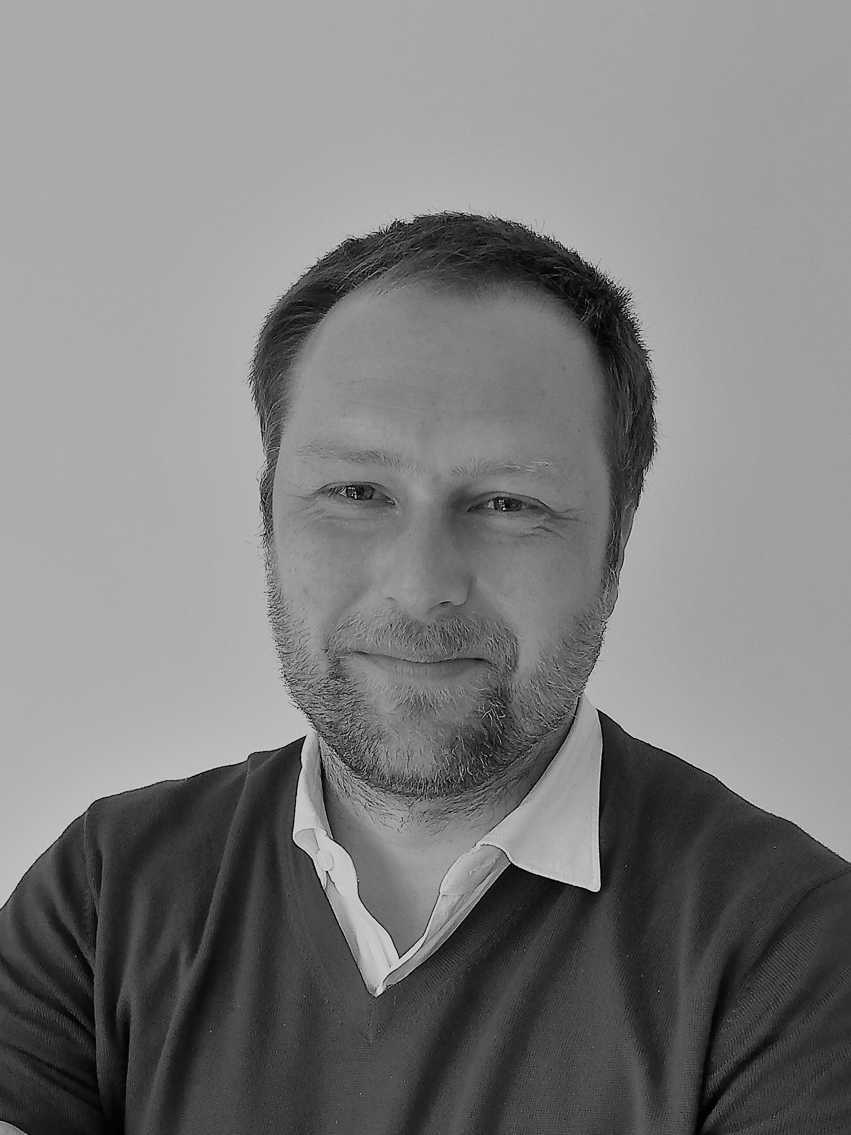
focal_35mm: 26
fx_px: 852
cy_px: 568
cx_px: 426
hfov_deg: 53.1
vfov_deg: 67.3
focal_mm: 3.81
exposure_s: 1/60
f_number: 2.2
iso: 100
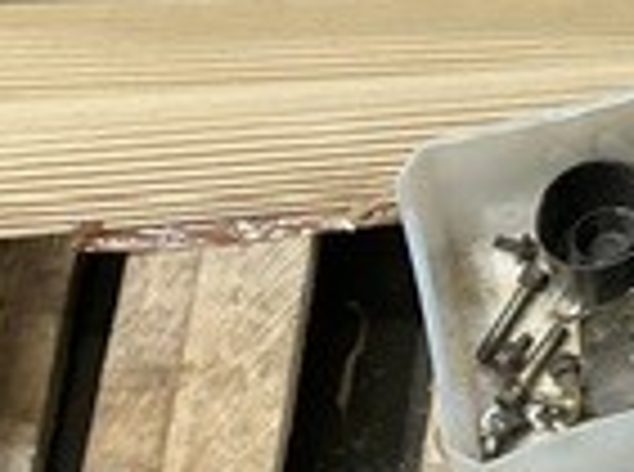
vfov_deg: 10.9
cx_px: 931
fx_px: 2411
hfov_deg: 14.1
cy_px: -166
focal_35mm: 132
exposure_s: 1/50
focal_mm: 3
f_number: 1.8
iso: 125
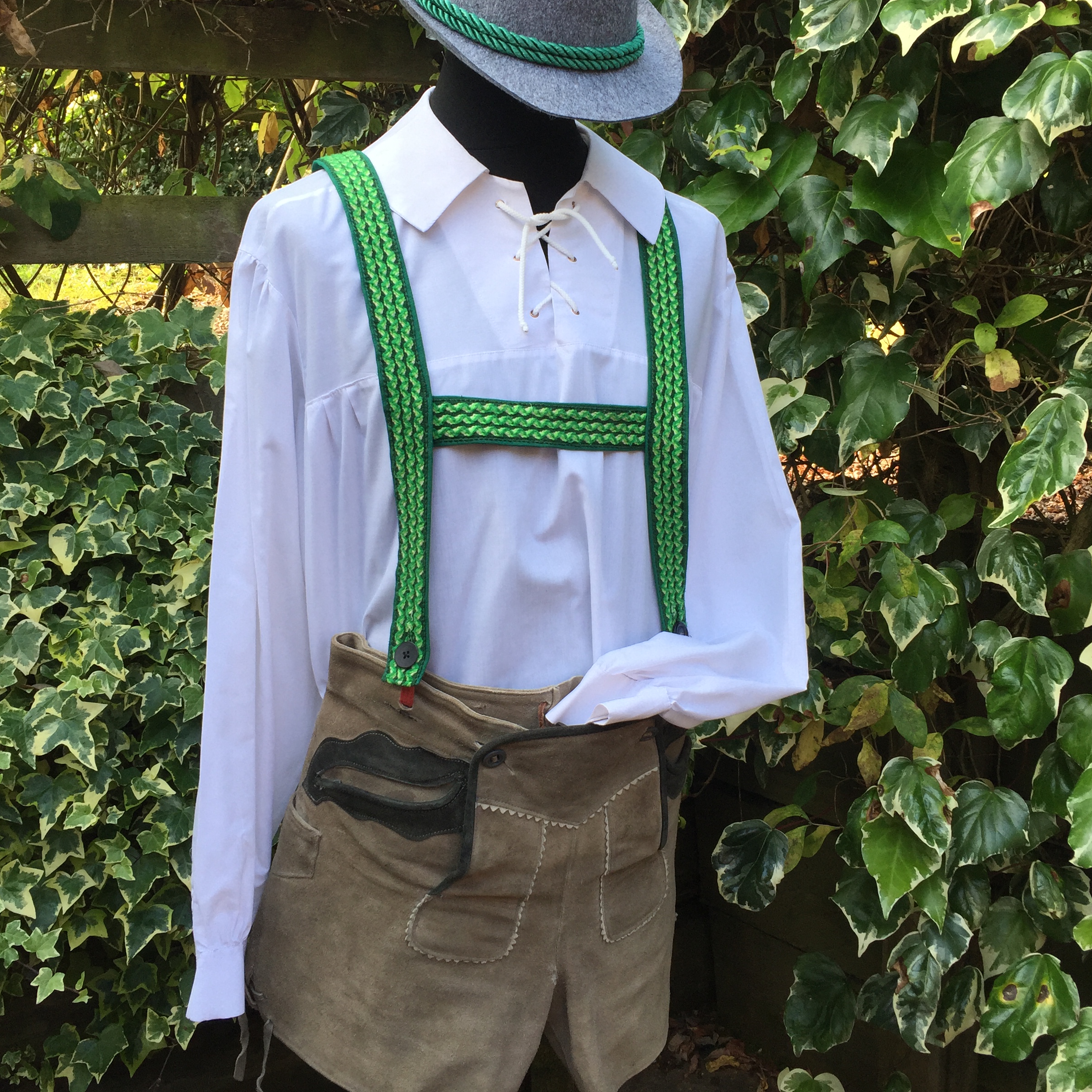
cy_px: 511
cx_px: 541
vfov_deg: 47.2
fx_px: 1249
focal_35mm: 35
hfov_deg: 47.2
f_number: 2.2
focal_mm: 4.15
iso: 32
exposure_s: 1/209
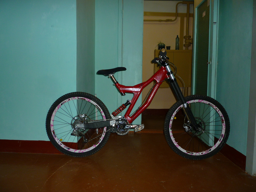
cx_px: 128
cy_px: 96
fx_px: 214
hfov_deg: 61.7
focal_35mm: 29
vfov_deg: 48.2
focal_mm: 5.2
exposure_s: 1/30
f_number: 3.3
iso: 125
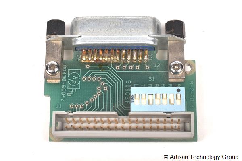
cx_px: 121
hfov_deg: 38.9
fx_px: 343
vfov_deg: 26.5
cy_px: 80
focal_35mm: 51
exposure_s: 1/200
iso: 200
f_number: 16
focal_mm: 34
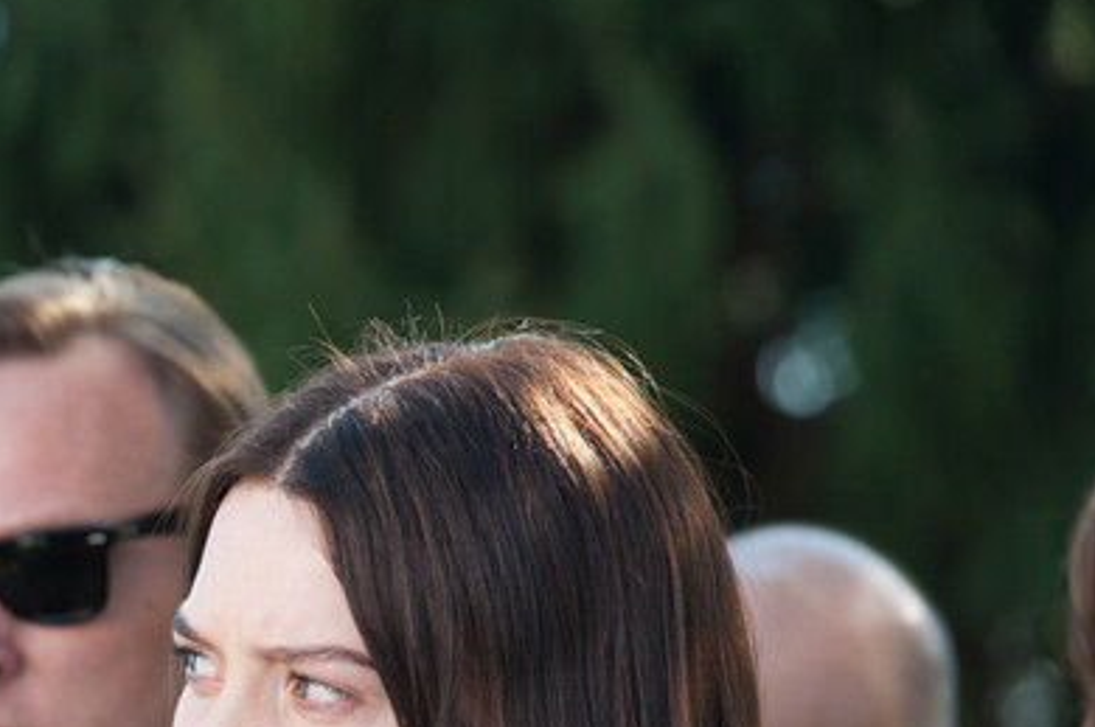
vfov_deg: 2.7
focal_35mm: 503
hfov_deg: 4.1
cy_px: 953
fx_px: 15280
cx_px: -362
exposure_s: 1/200
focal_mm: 180
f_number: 7.1
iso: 400
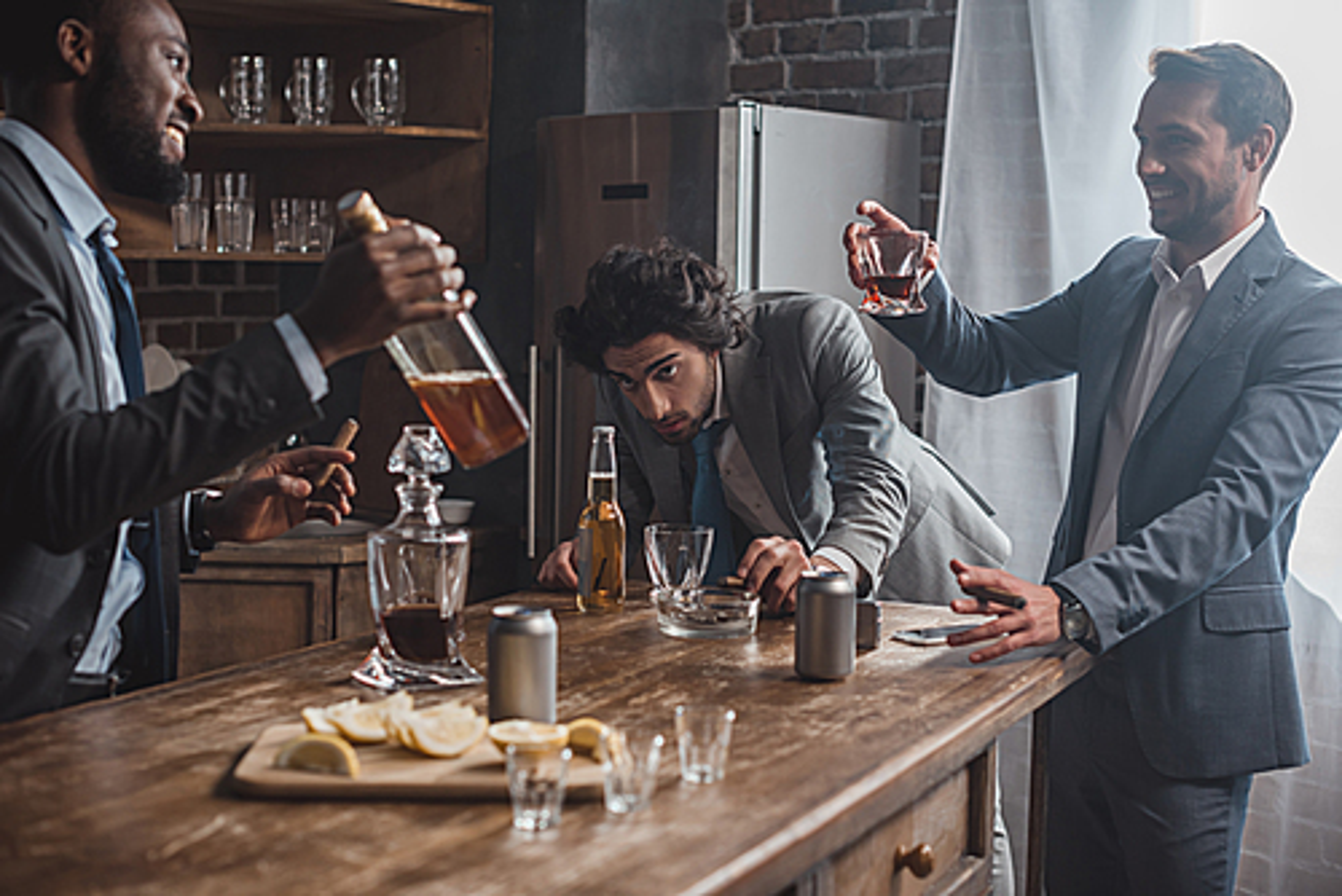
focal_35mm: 50
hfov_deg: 39.6
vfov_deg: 27.0
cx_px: 671
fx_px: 1865
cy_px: 448
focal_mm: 50
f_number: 3.2
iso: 250
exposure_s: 1/200
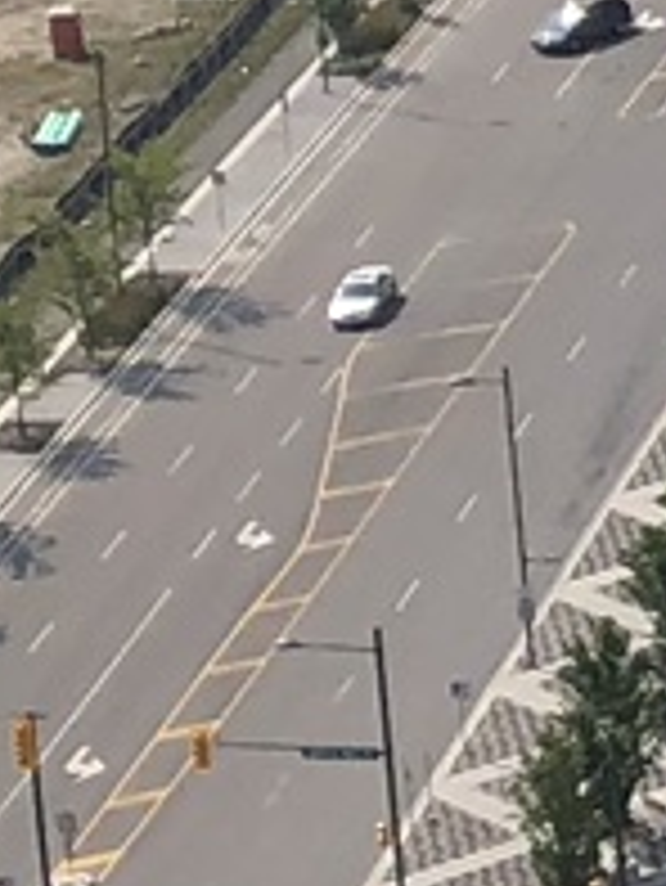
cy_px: -90
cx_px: 3254
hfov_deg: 4.4
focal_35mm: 291
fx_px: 7457
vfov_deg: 6.8
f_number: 1.8
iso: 20
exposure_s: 1/2667
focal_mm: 3.99
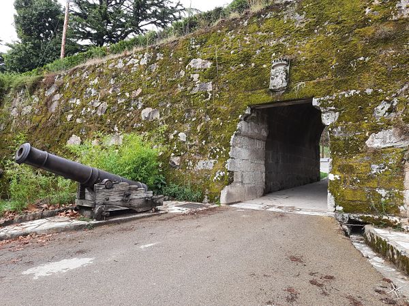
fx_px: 295
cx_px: 204
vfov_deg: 54.9
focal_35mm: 25
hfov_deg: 69.4
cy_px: 153
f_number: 2
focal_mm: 4.6
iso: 100
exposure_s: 1/100
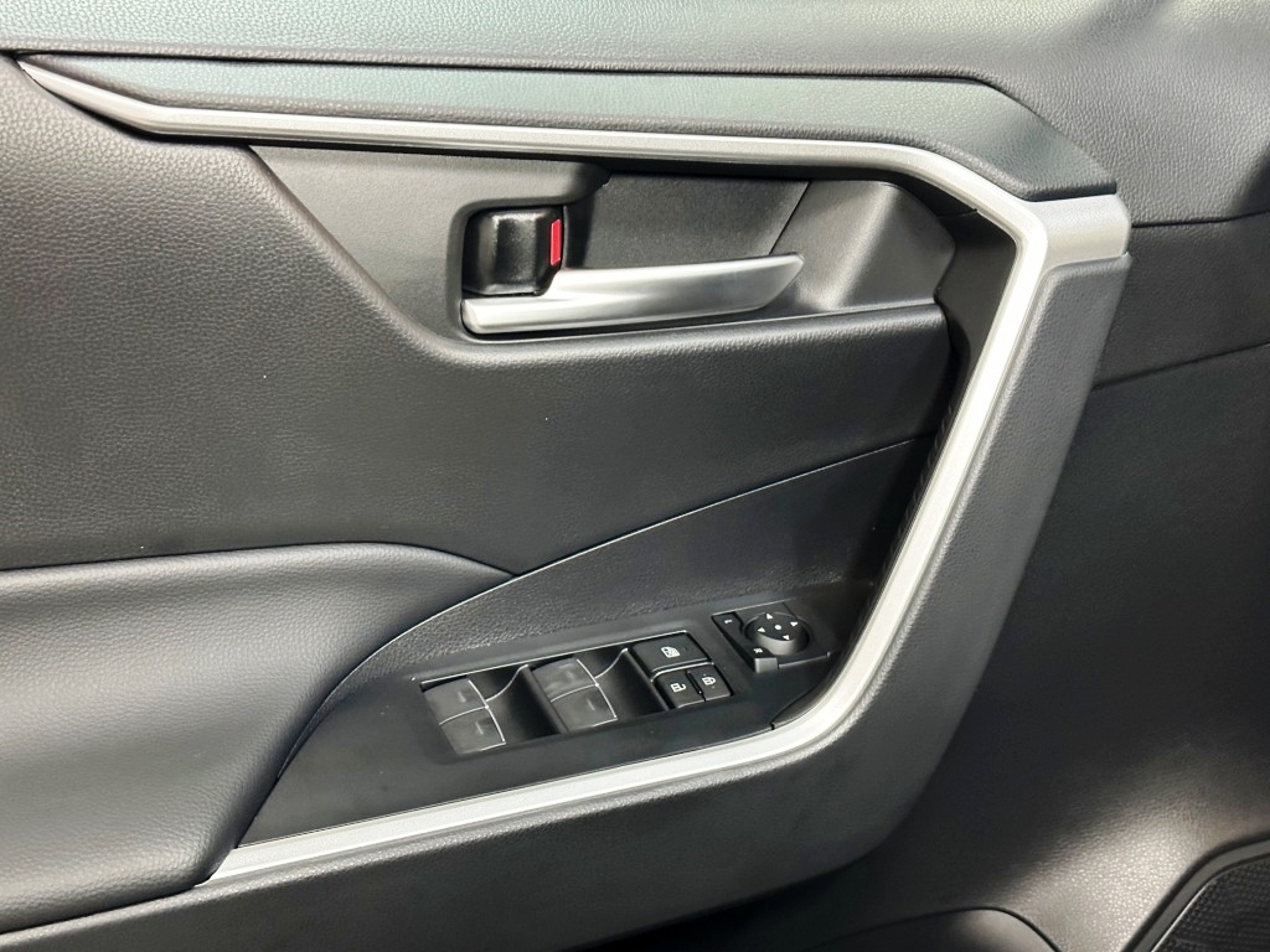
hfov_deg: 39.7
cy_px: 476
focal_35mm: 48
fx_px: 1761
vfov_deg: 30.3
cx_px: 635
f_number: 1.78
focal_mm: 6.86
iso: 640
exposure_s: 1/30
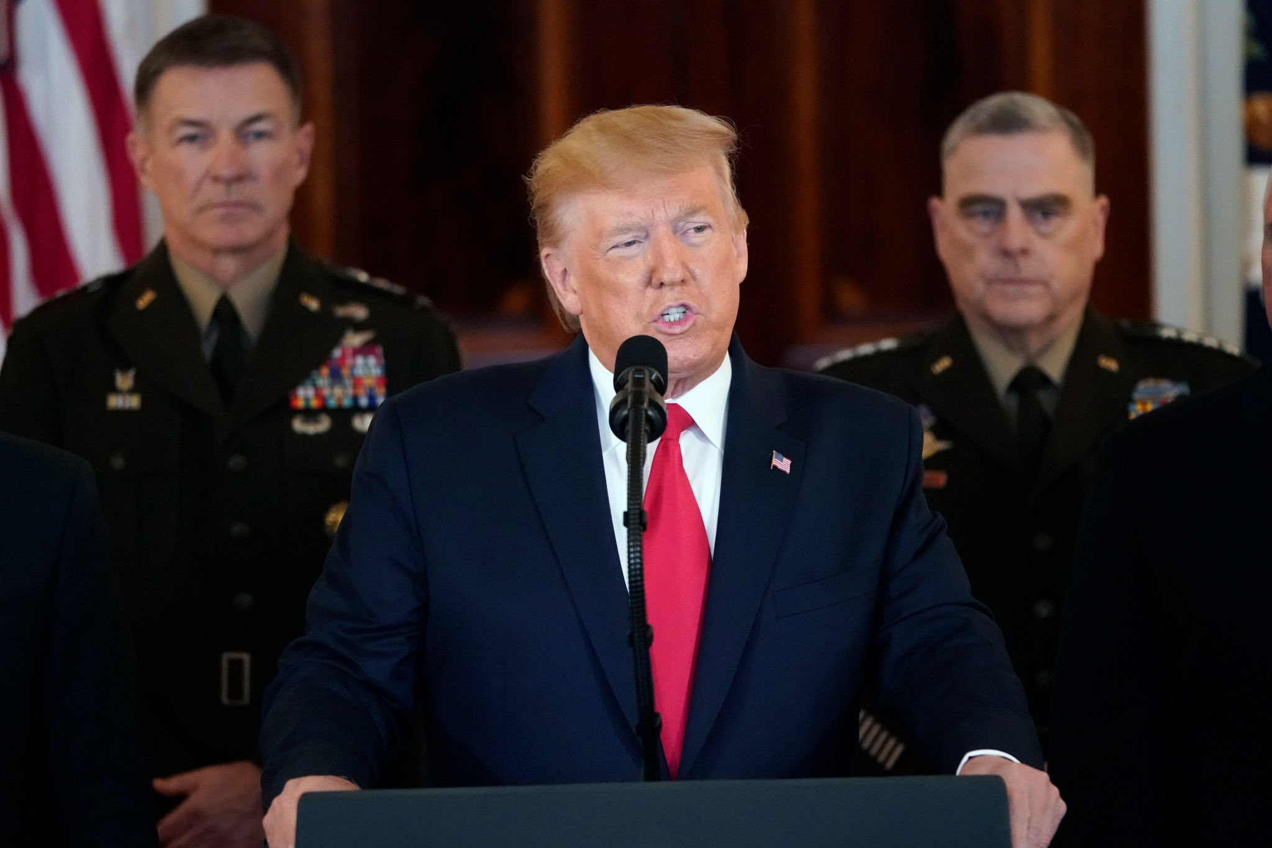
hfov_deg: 7.4
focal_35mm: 280
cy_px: 424
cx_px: 636
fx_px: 9892
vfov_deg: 4.9
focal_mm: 280
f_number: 4
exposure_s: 1/200
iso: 10000
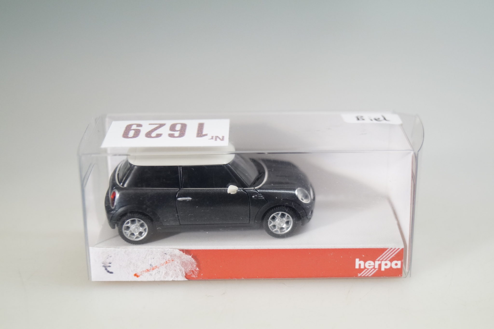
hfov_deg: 29.9
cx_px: 247
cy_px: 164
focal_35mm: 68
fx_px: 926
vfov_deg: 20.2
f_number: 5.6
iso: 1000
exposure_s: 1/160
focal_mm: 45
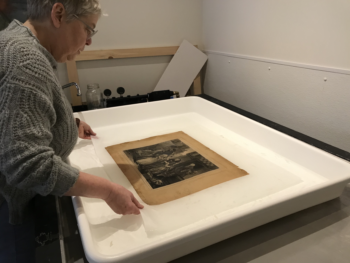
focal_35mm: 28
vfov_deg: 49.7
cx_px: 175
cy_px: 132
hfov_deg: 63.4
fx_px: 283
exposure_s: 1/20
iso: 40
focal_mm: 3.99
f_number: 1.8
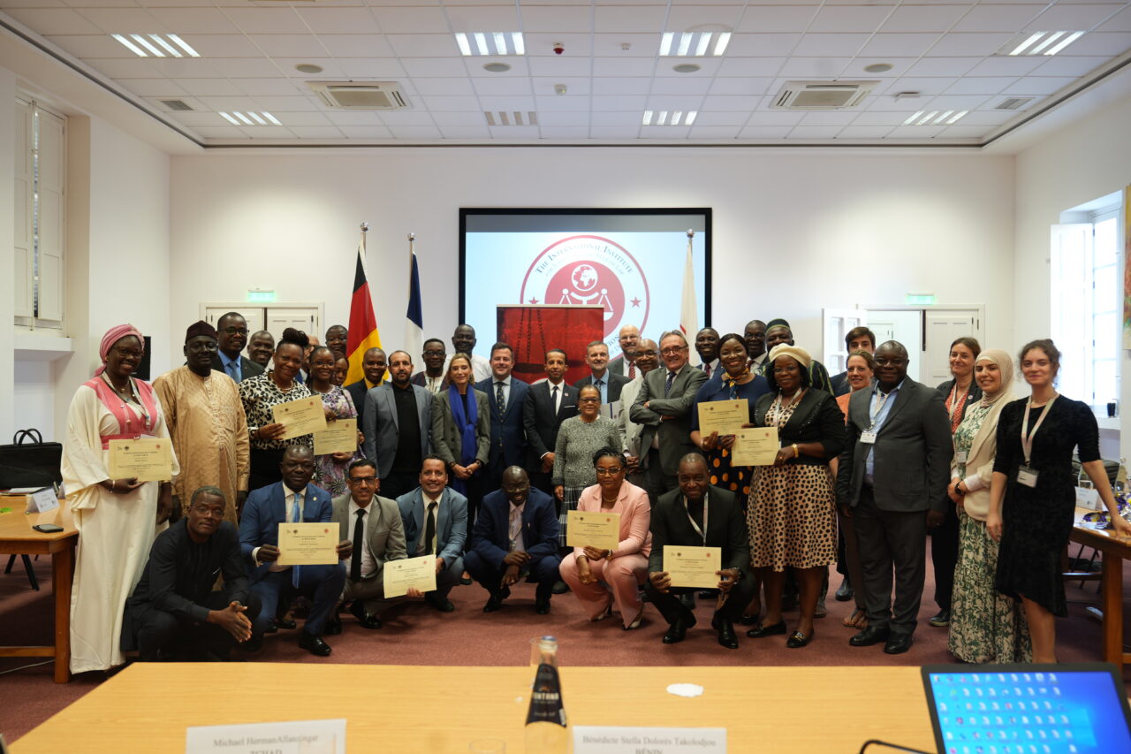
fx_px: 942
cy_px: 377
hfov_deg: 61.9
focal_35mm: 30
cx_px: 566
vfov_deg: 43.6
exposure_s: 1/3
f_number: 4.5
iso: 160
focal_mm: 30
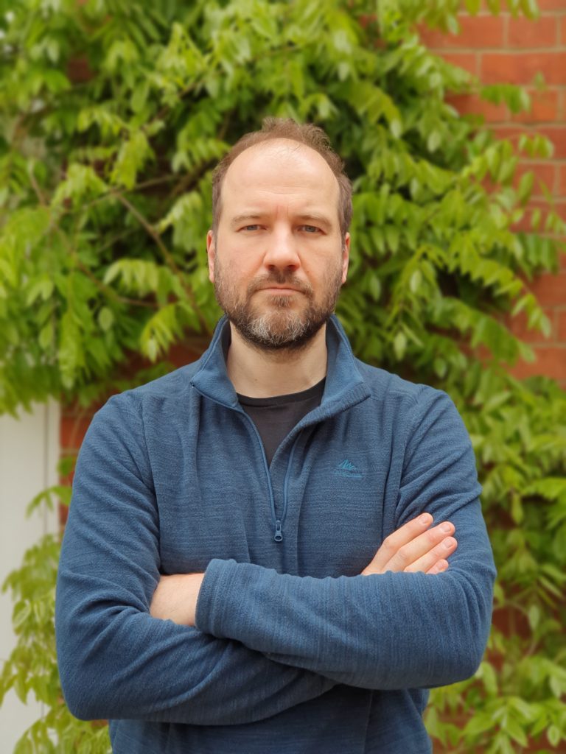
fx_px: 1134
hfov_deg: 28.0
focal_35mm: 52
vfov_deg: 36.8
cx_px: 283
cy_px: 377
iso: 40
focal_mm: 6
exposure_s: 1/113
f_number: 2.4
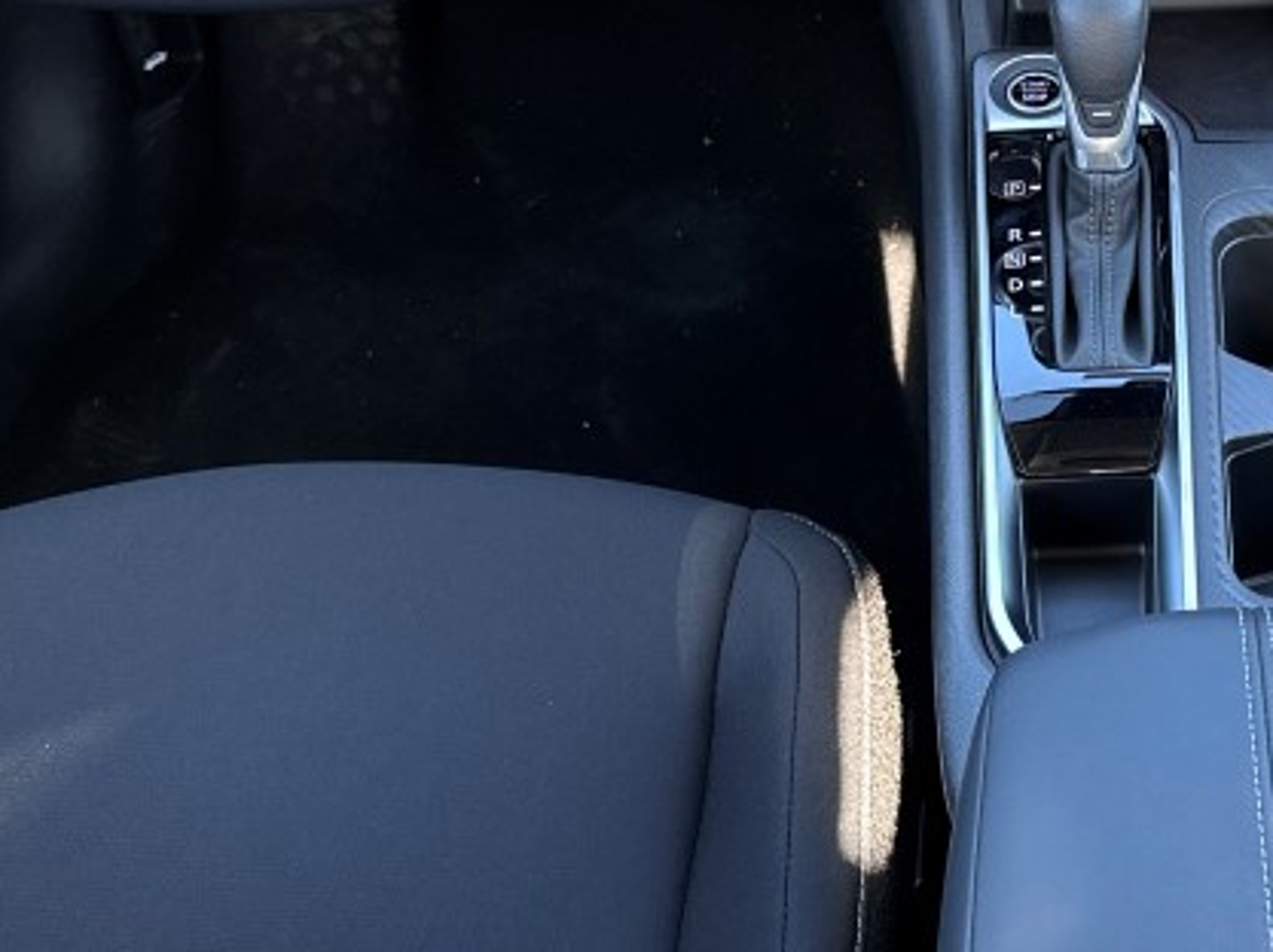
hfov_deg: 31.1
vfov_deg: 24.1
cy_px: 98
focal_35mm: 59
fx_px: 2168
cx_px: 1163
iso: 250
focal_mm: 6.86
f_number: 1.78
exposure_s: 1/109
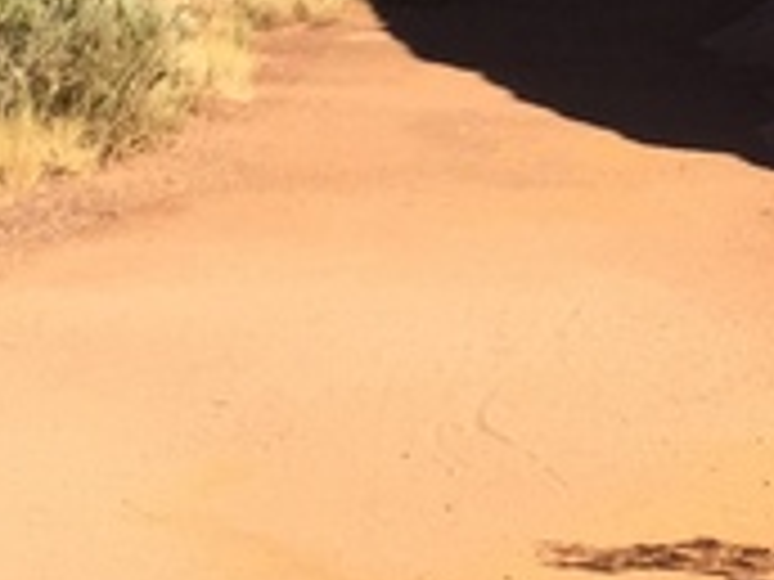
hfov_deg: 11.3
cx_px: 1125
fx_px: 3779
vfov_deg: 8.3
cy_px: -661
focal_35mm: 169
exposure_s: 1/1276
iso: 32
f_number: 2.2
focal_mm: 4.15
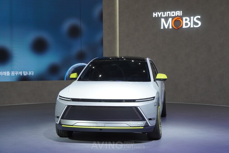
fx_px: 381
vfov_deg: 22.6
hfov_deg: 33.4
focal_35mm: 60
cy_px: 76
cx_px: 114
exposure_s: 1/90
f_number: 4
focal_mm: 40
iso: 160
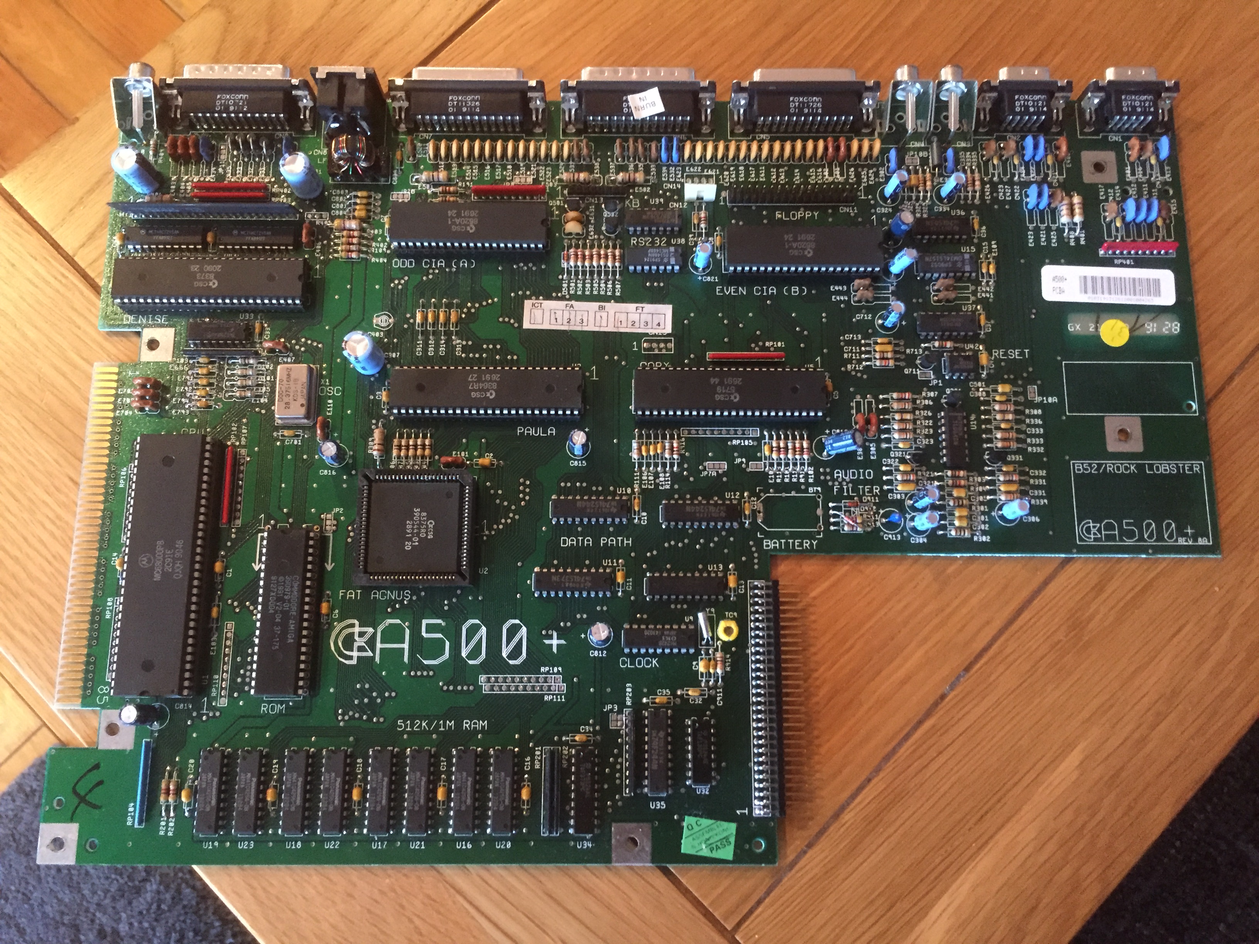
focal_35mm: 29
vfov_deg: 48.2
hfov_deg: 61.7
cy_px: 472
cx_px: 630
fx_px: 1055
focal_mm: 4.15
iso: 320
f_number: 2.2
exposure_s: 1/17
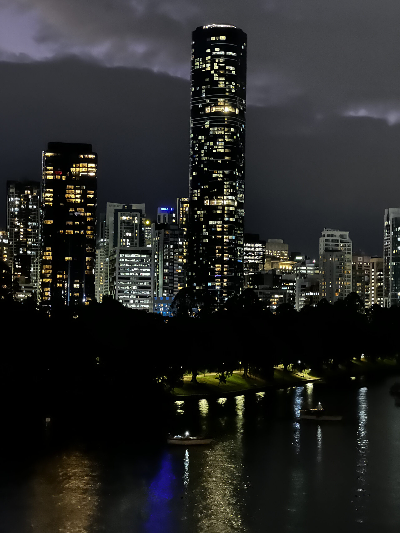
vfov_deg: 25.3
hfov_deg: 19.1
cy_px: 266
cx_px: 200
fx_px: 1186
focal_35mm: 77
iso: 1600
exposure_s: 1/4
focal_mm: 9
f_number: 2.8
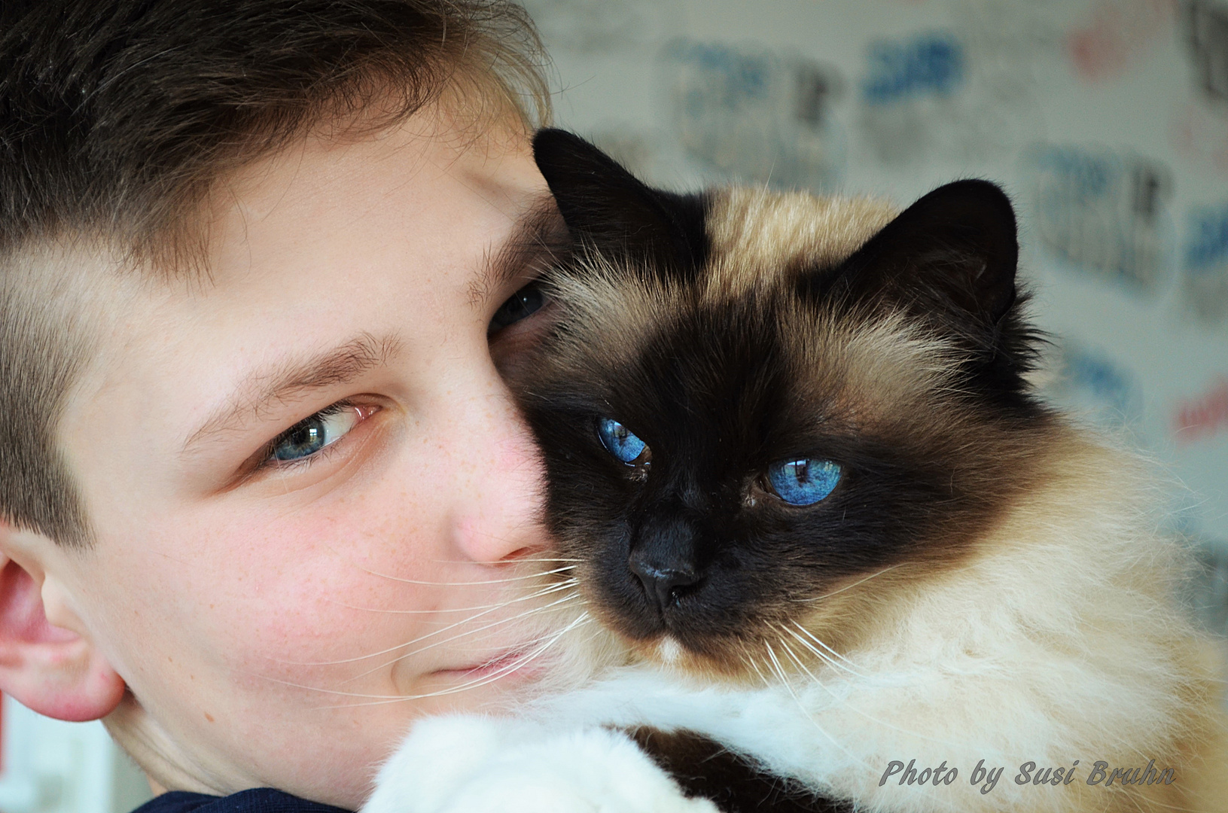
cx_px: 614
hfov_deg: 24.7
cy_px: 406
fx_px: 2808
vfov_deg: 16.5
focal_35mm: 82
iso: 640
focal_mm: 55
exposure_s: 1/60
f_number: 5.6
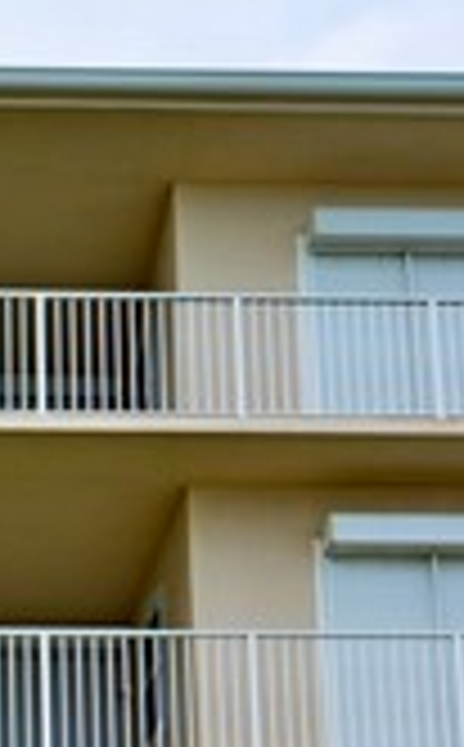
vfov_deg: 26.0
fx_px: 1444
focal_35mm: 71
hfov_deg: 17.4
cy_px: 886
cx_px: -95
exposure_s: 1/200
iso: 100
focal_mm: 12
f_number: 7.1
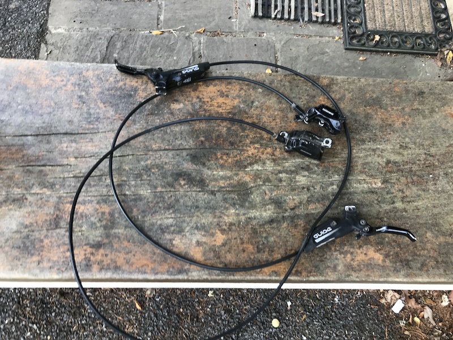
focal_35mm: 28
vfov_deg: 49.7
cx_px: 226
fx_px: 366
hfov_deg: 63.4
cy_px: 170
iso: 32
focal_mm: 3.99
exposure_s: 1/50
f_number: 1.8
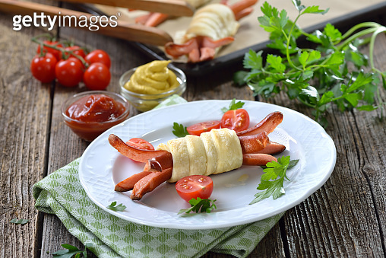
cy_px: 129
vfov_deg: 13.0
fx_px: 1126
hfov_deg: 19.5
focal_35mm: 105
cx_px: 193
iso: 100
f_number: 9
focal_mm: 105
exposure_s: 1/160
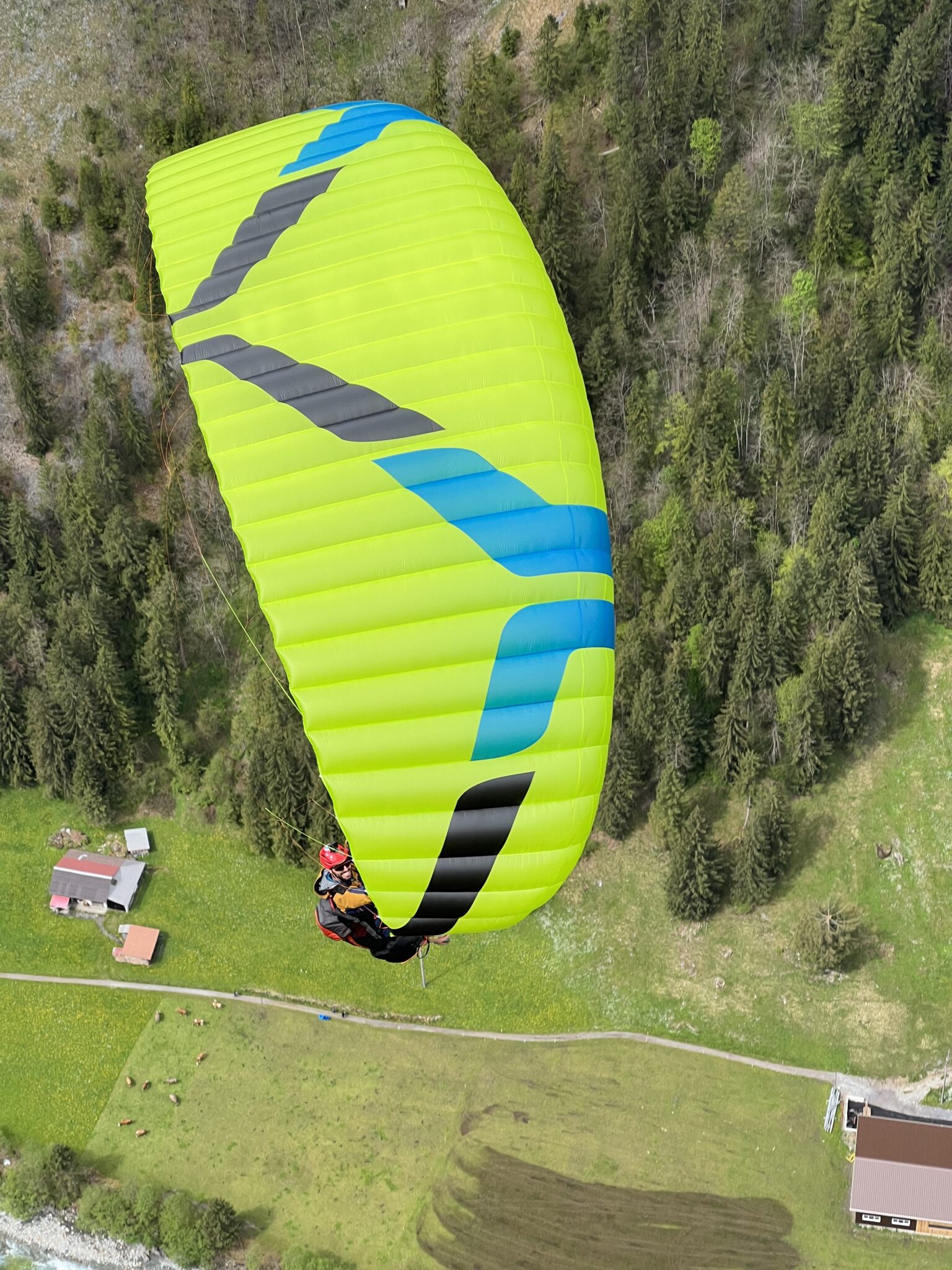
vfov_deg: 25.3
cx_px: 476
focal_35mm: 77
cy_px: 635
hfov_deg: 19.1
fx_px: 2824
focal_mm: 9
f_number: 2.8
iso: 32
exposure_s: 1/354
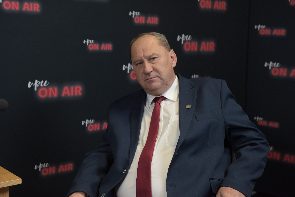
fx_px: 459
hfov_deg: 35.6
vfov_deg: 24.2
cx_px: 148
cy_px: 98
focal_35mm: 56
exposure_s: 1/60
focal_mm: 56
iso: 1000
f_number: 5
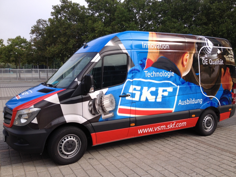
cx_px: 118
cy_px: 88
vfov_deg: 40.7
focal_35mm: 35
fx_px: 239
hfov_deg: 52.6
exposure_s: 1/649
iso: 50
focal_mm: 4.28
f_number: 2.4
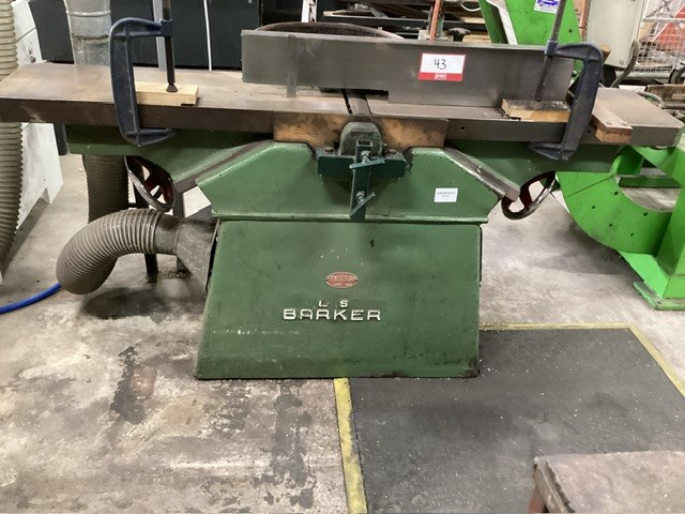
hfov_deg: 58.4
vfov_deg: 45.4
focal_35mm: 31
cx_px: 342
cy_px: 257
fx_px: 613
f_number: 2.4
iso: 640
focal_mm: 3.3
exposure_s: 1/25
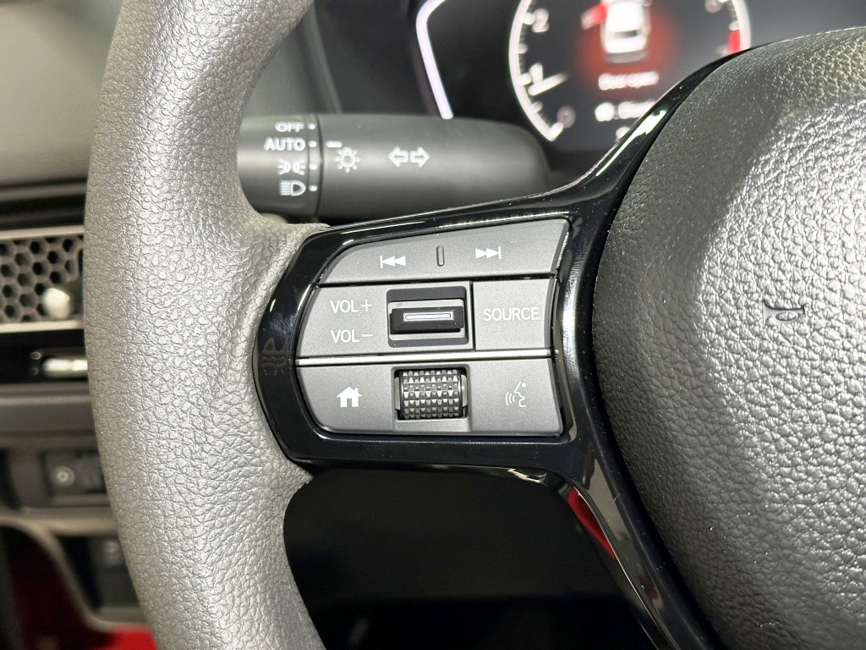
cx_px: 433
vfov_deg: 30.3
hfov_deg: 39.7
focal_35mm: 48
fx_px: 1201
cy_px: 325
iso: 400
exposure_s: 1/40
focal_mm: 6.86
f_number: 1.78
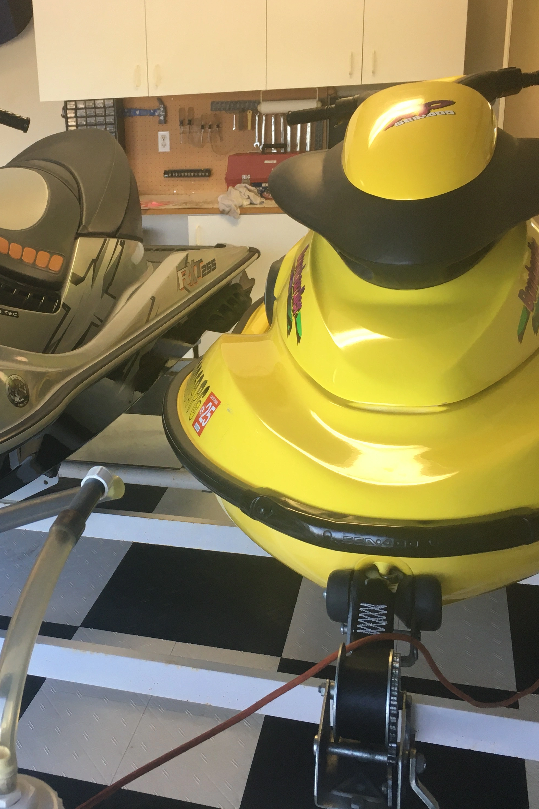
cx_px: 116
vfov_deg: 47.4
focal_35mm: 41
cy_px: 397
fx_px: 921
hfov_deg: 31.8
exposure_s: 1/30
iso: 25
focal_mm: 4.15
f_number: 2.2
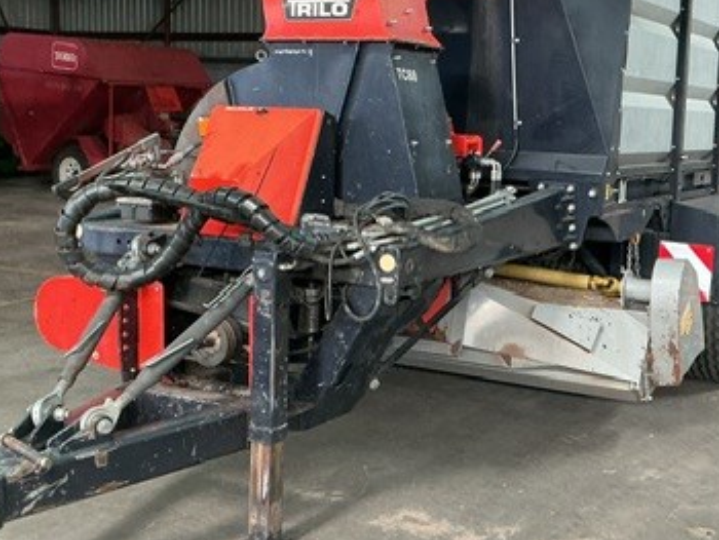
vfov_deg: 27.5
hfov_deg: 35.9
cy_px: 211
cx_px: 450
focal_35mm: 53
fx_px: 1102
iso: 200
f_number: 1.8
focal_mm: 3
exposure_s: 1/60
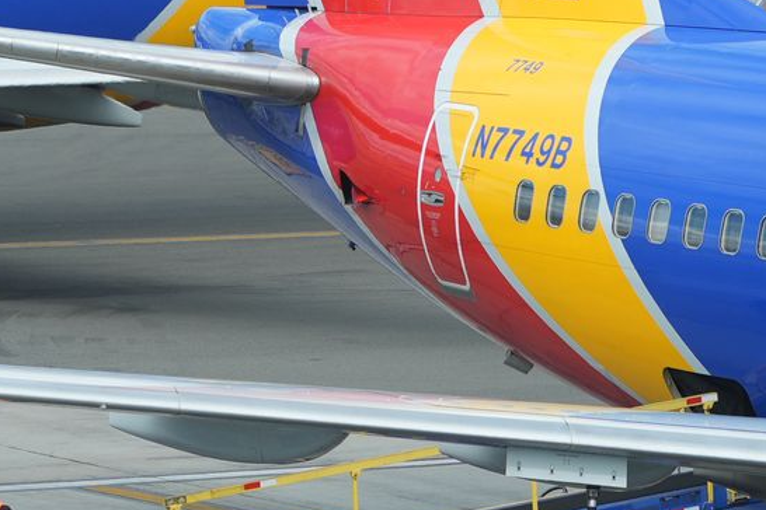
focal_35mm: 375
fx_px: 7979
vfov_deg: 3.7
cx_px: -238
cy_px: -114
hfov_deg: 5.5
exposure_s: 1/800
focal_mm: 100
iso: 250
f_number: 7.1
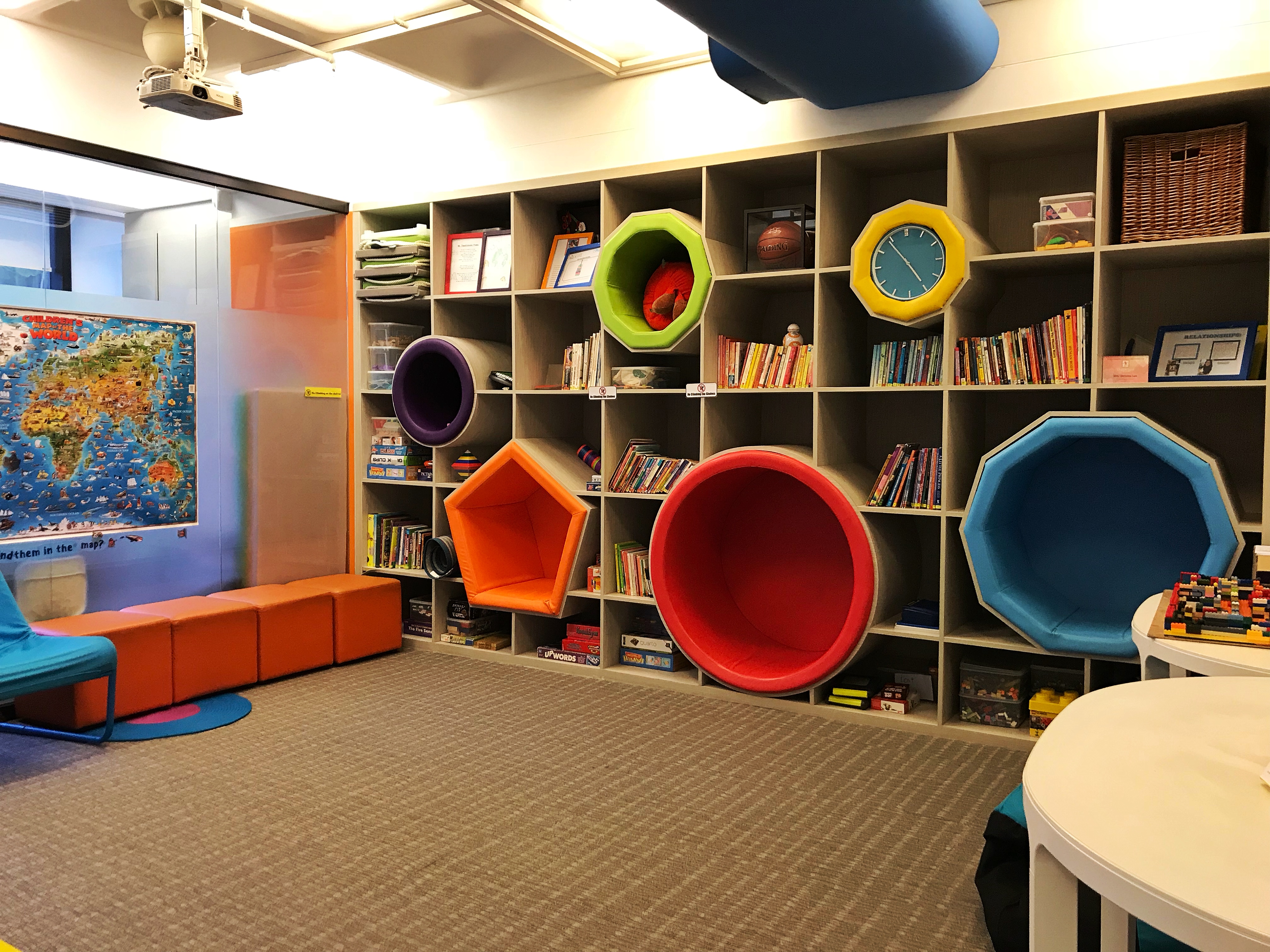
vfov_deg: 49.7
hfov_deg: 63.4
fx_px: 1027
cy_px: 476
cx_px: 635
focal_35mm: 28
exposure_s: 1/20
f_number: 1.8
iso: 40
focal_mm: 3.99
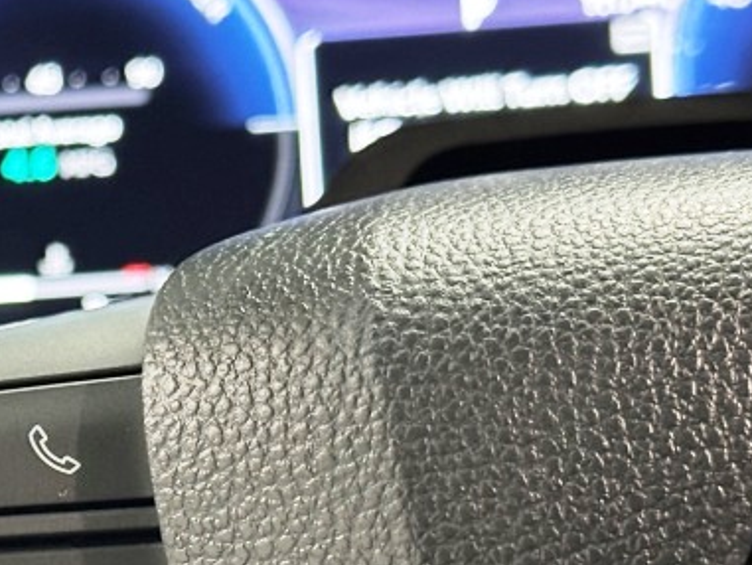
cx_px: -71
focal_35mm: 129
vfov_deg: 11.3
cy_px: 612
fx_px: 2803
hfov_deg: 14.9
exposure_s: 1/20
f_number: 1.78
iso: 640
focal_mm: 6.86
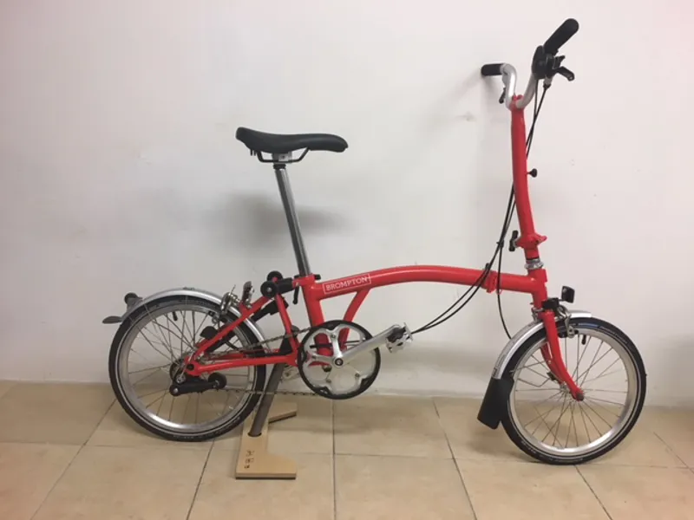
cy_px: 260
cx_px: 347
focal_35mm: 29
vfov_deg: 48.2
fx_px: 581
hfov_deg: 61.7
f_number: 2.2
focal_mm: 4.15
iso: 80
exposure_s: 1/33
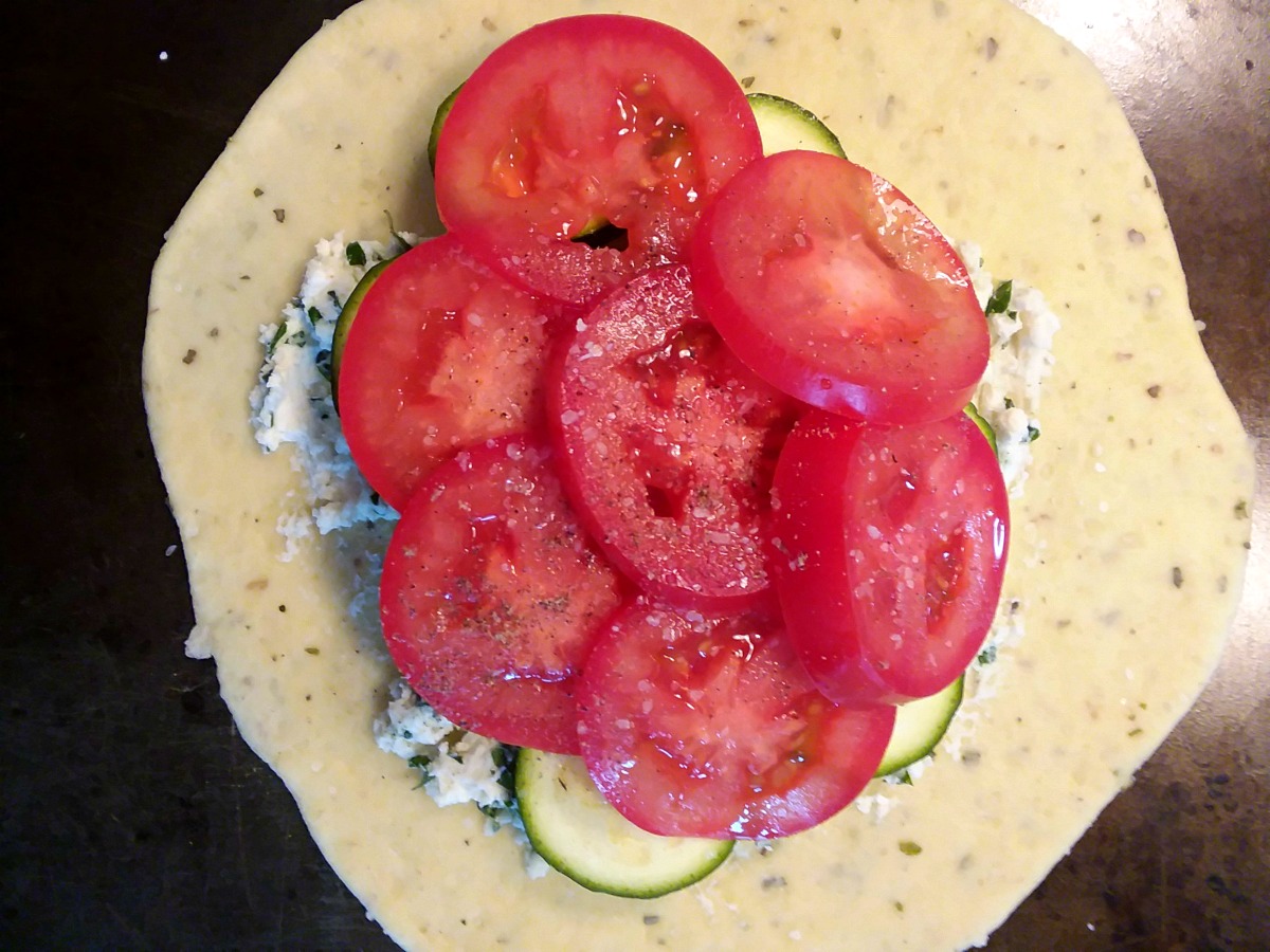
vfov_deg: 48.2
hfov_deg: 61.7
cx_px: 635
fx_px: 1064
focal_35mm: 29
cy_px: 476
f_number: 1.9
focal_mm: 2.47
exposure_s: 1/30
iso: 99
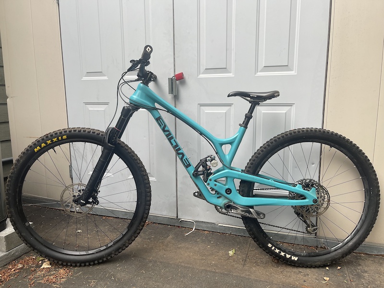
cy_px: 144
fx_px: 288
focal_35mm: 26
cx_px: 192
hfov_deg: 67.3
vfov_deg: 53.1
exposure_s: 1/121
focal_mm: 5.1
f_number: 1.6
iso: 32
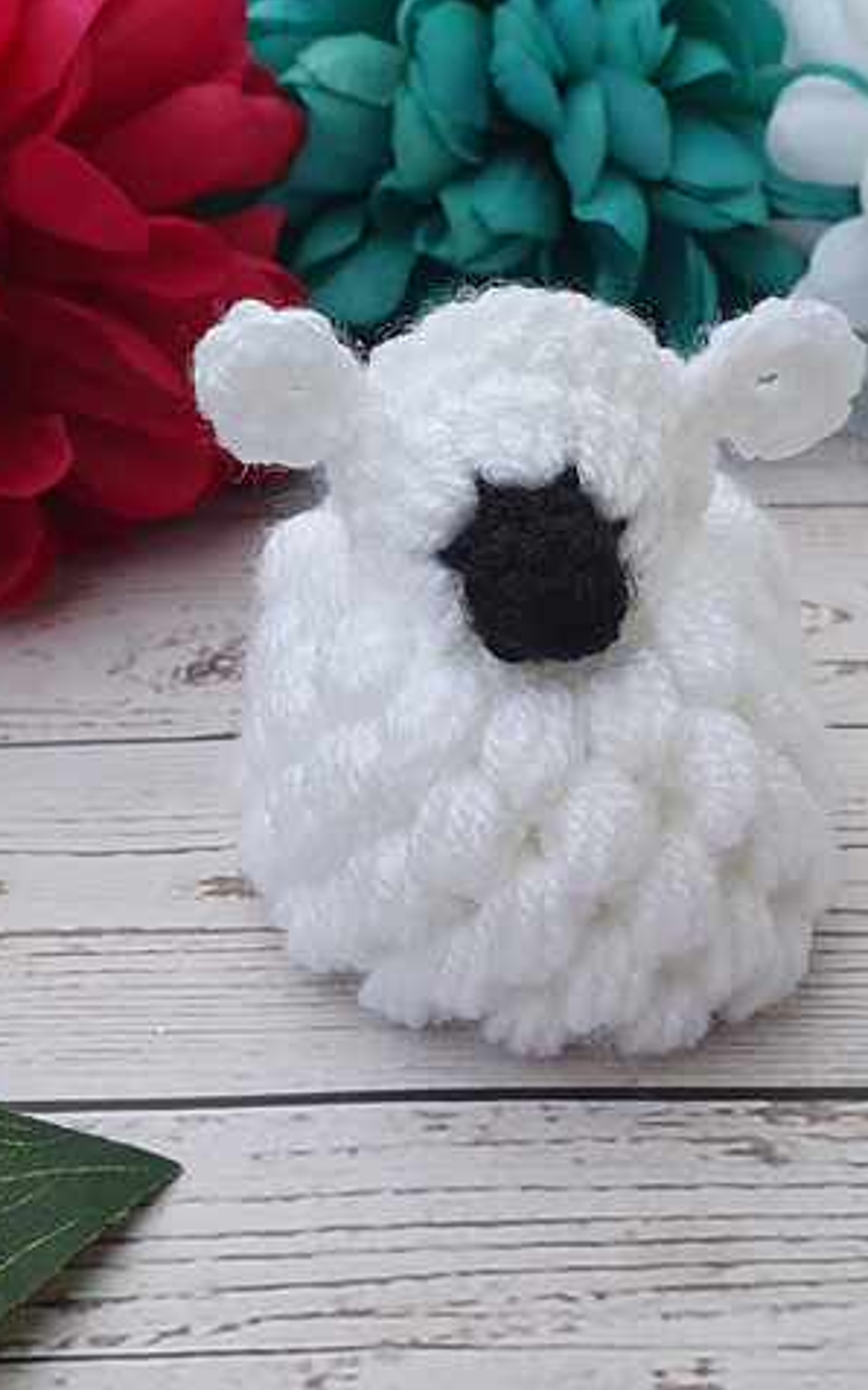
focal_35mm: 37
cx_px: 615
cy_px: 694
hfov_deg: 33.9
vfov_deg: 52.8
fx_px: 1401
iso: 50
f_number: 2.4
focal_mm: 4.32
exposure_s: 1/100
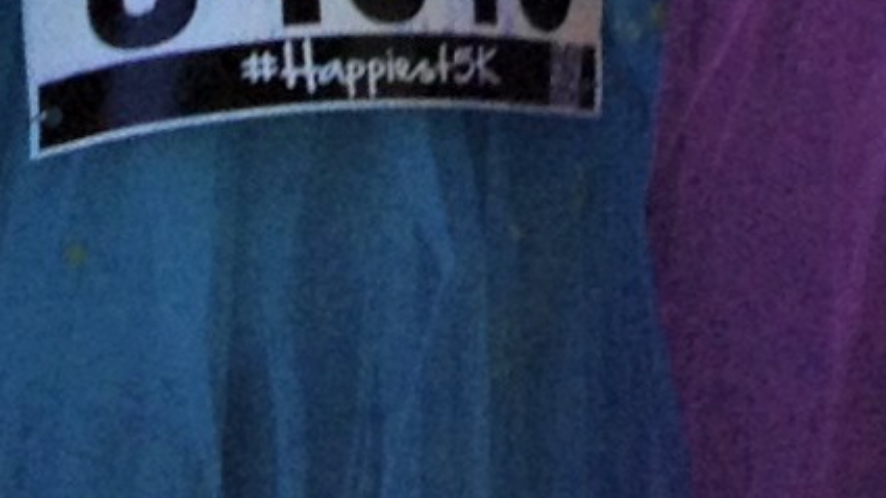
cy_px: -1305
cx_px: 1029
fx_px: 5192
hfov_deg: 9.6
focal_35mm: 221
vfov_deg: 5.0
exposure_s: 1/370
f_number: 2.4
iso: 50
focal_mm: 4.28
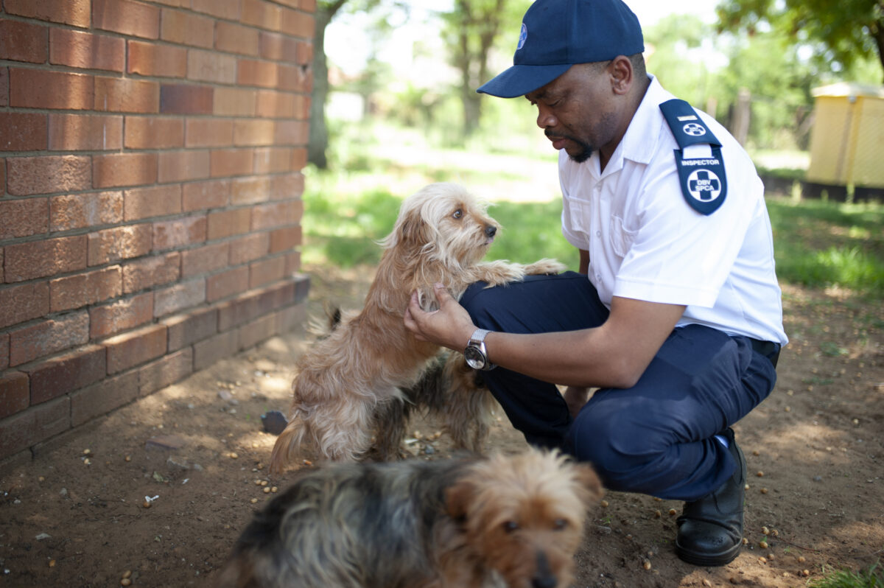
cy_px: 294
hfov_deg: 54.5
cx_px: 442
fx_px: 859
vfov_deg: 37.8
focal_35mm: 35
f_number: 1.6
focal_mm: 35
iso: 200
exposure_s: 1/400
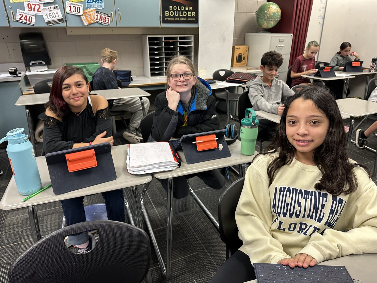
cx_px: 188
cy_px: 142
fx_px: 261
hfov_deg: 71.6
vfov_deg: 56.8
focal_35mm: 24
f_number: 1.78
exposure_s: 1/60
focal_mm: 6.86
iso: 200
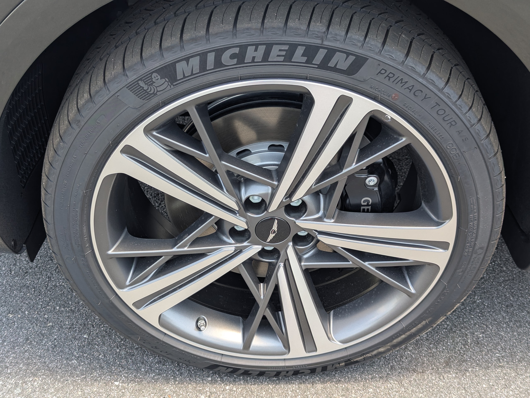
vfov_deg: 30.3
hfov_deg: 39.7
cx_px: 265
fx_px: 735
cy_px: 199
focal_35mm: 48
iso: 42
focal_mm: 6.81
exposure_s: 1/167
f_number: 1.85
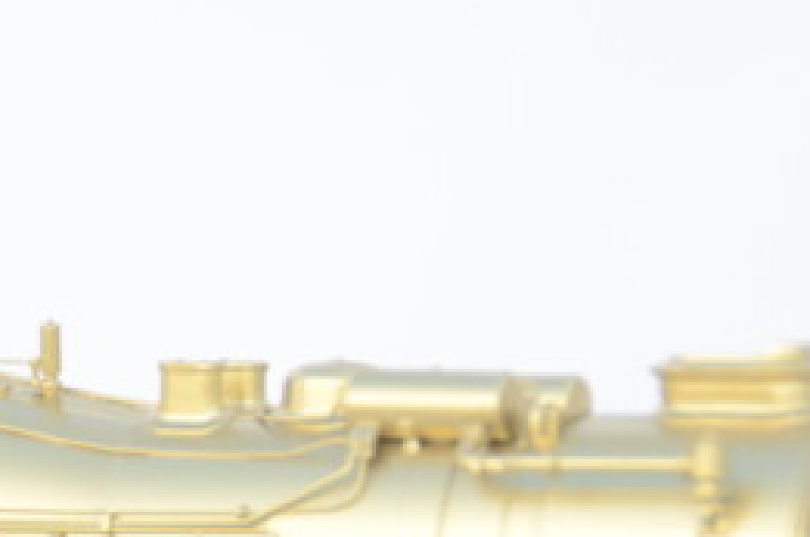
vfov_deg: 2.8
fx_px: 10847
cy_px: 608
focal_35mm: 483
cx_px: -192
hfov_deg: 4.3
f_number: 5
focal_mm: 82
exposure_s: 1/250
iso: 450
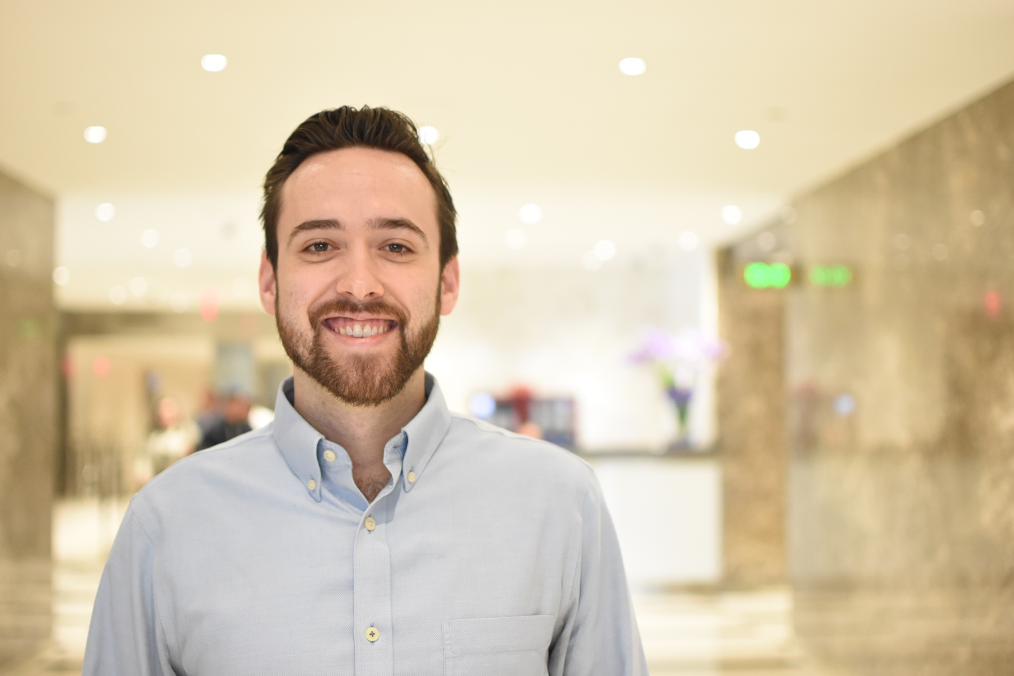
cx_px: 507
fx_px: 1479
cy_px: 338
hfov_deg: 37.9
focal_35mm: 52
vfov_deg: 25.8
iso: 2000
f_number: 1.8
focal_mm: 35
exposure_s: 1/80
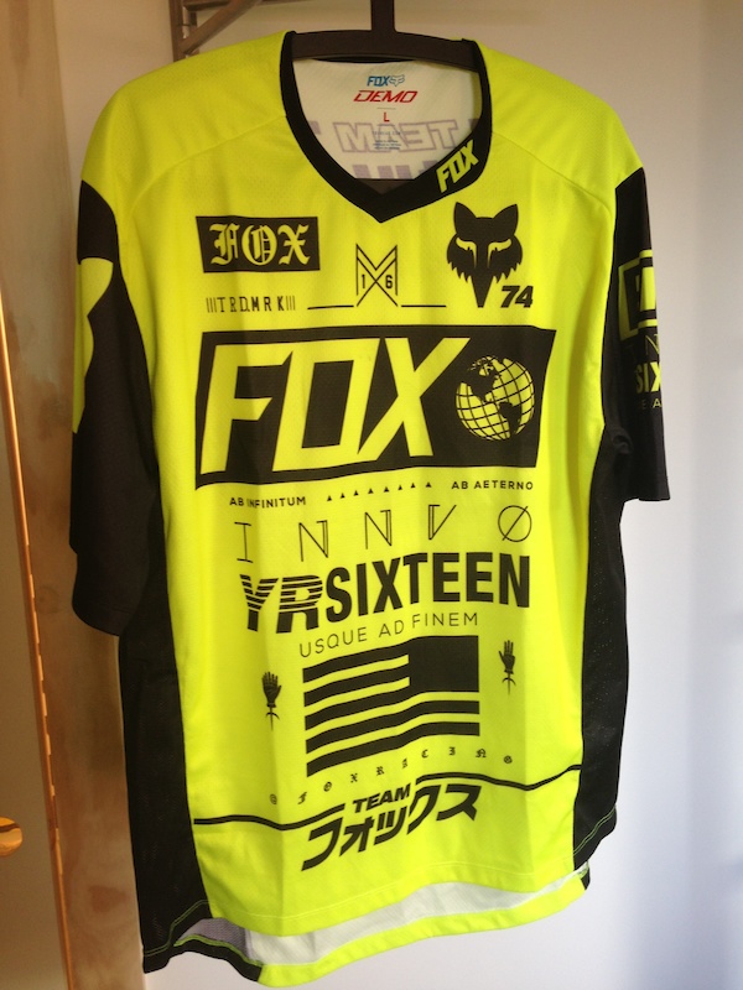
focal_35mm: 33
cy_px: 495
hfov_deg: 42.9
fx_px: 944
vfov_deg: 55.4
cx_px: 372
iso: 50
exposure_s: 1/20
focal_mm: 4.12
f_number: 2.4
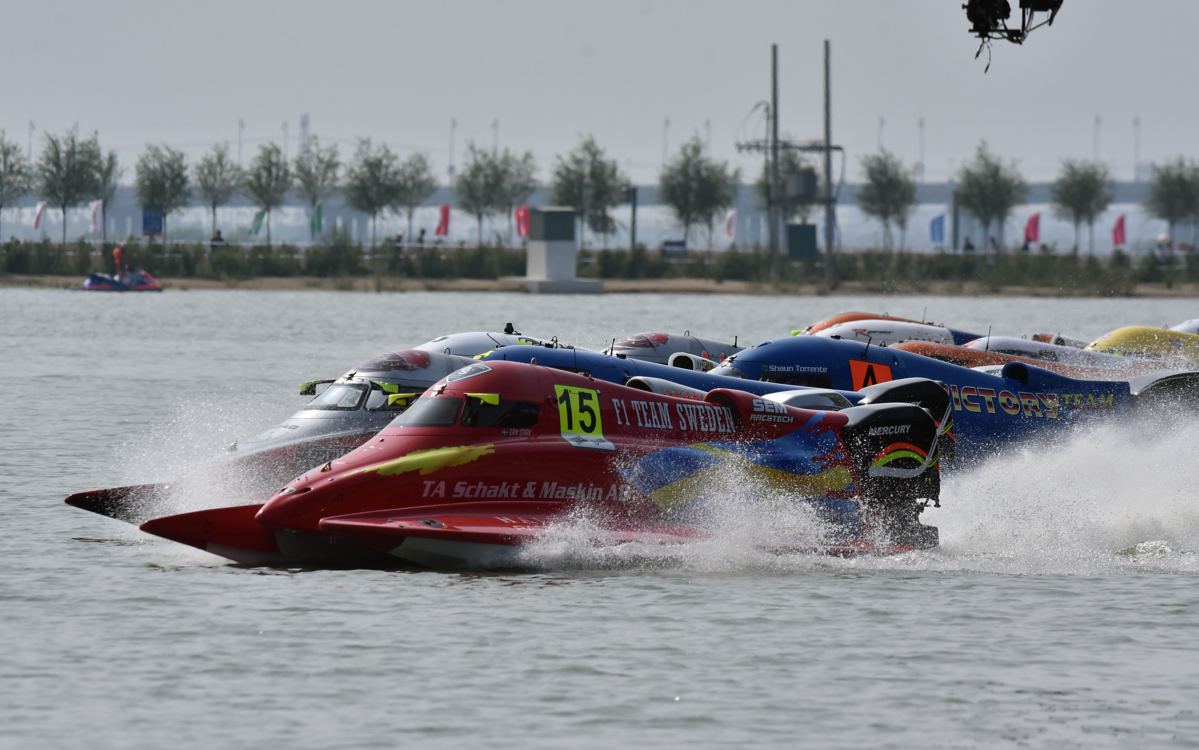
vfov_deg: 2.1
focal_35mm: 612
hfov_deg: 3.4
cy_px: 399
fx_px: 19998
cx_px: 599
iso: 400
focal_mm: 400
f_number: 8
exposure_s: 1/3200
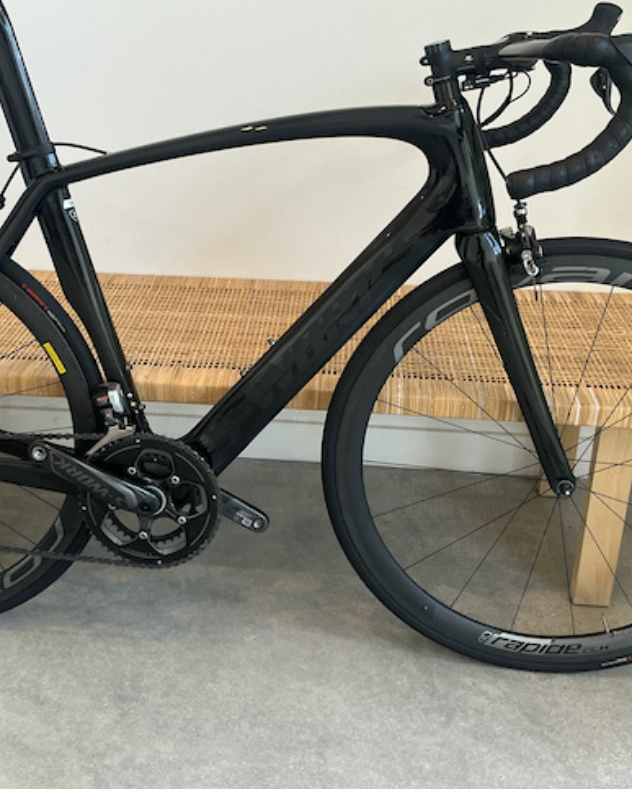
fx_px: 981
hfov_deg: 35.6
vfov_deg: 43.7
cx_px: 253
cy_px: 348
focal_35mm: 42
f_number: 1.6
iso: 125
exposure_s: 1/115
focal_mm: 5.1
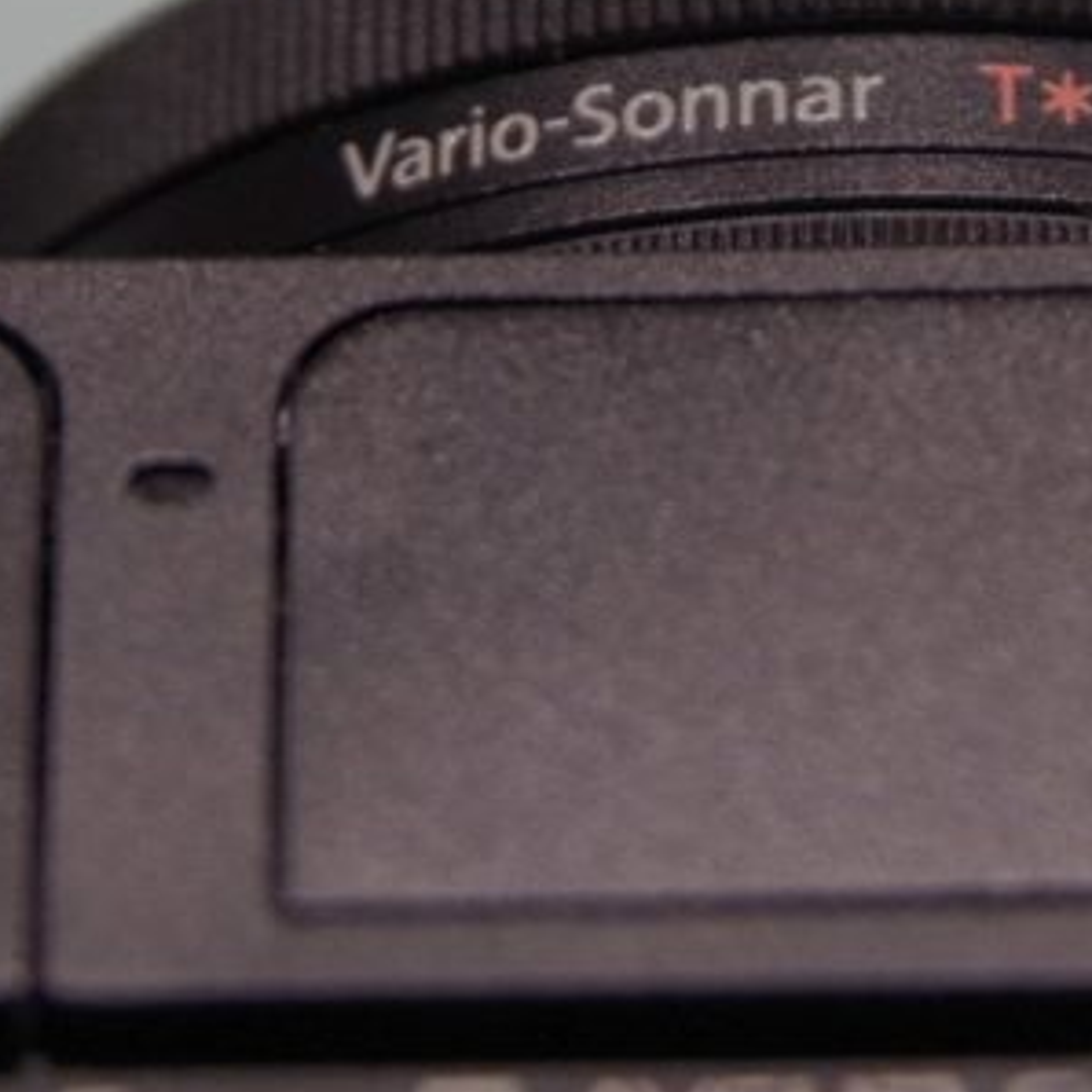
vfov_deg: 5.8
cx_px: 905
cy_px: -9
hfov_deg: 5.9
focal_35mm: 299
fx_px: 10671
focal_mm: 70
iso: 800
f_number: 4.5
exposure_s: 1/125
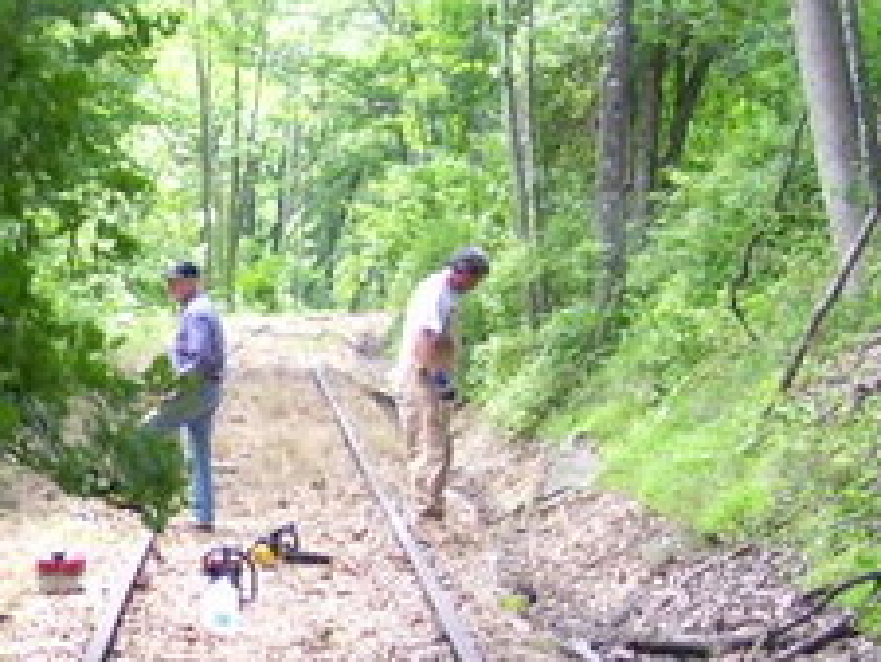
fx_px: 3565
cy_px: 423
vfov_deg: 10.6
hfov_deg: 13.7
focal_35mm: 140
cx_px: -153
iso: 125
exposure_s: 1/60
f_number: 2.7
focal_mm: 6
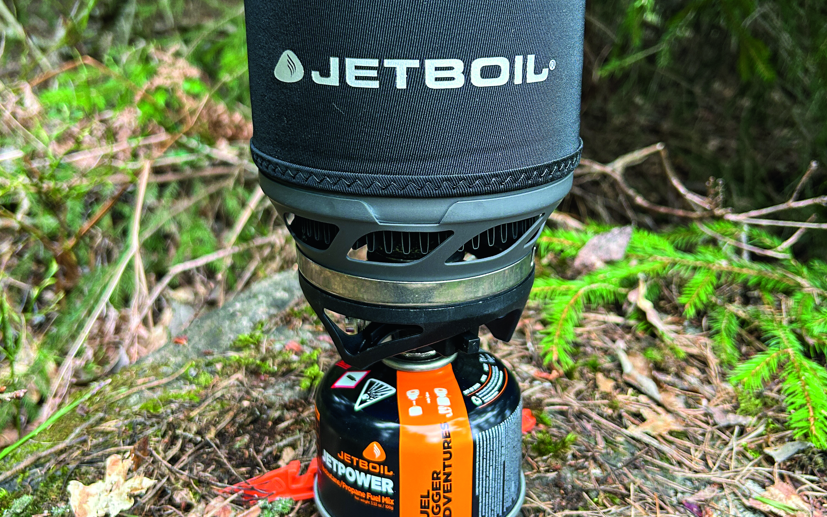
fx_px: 834
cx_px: 414
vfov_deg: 34.3
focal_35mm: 37
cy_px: 202
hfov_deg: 52.7
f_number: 1.5
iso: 125
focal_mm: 5.7
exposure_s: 1/90
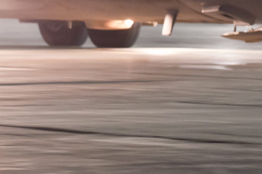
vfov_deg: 2.9
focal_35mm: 468
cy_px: -139
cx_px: 91
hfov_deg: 4.4
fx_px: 3403
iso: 4000
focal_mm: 125
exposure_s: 1/13
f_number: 2.8
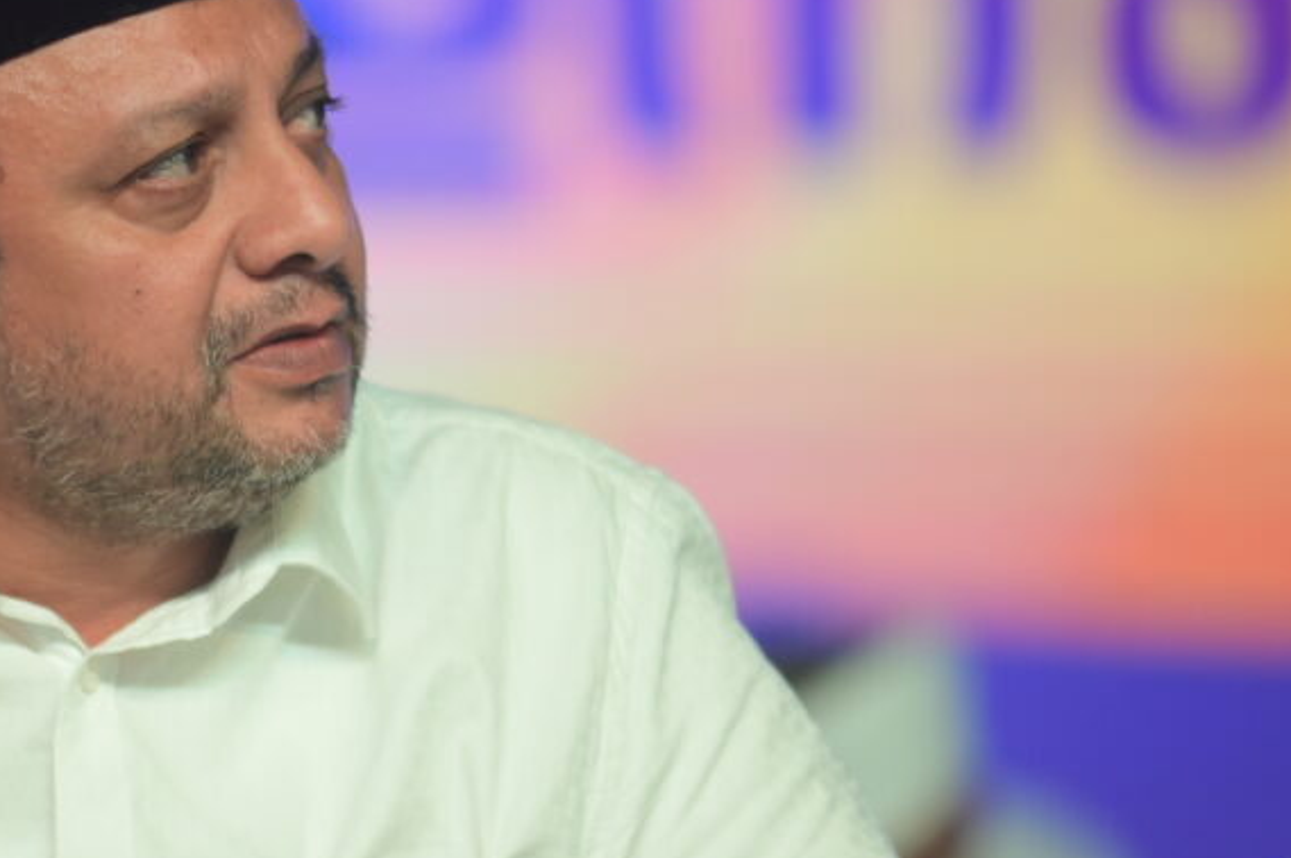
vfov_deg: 3.8
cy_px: 430
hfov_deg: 5.7
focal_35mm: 360
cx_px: 245
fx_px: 12895
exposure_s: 1/320
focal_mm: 200
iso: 1000
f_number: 2.8
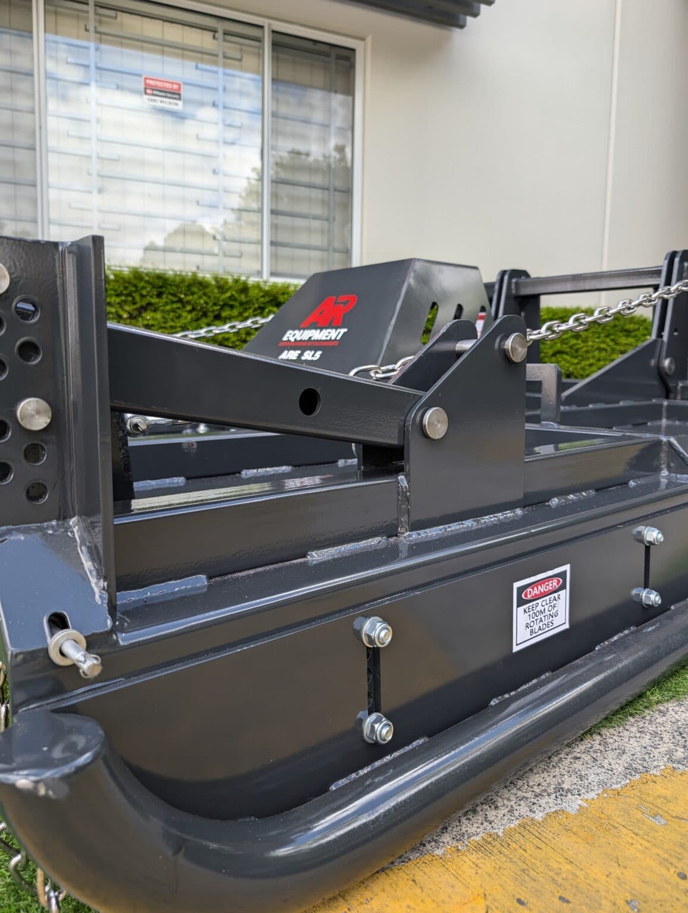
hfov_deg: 56.9
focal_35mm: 24
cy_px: 456
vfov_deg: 71.5
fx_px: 634
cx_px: 344
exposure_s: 1/165
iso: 18
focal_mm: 6.9
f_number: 1.68
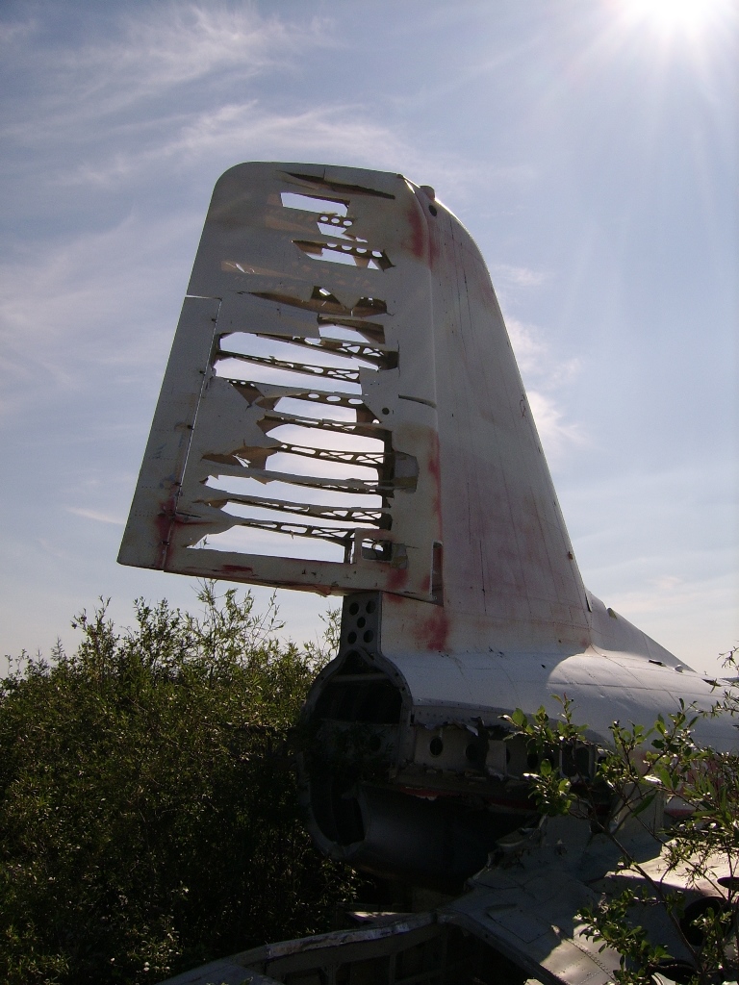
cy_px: 492
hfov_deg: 40.7
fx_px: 996
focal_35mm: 35
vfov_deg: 52.6
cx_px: 370
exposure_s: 1/1091
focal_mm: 5.95
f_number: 5.8
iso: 50
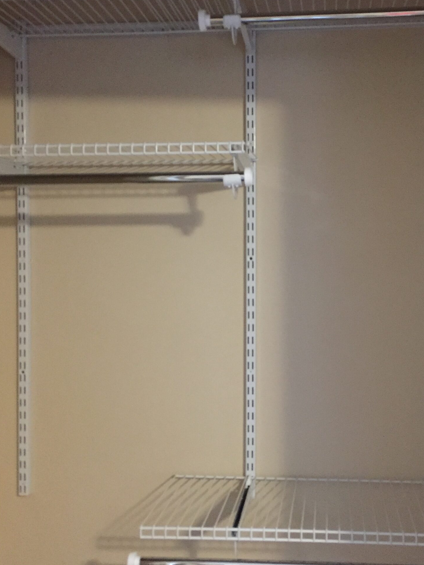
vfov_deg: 47.8
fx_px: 637
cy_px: 254
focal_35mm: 39
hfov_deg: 36.5
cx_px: 278
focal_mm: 4.15
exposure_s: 1/15
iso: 500
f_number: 2.2
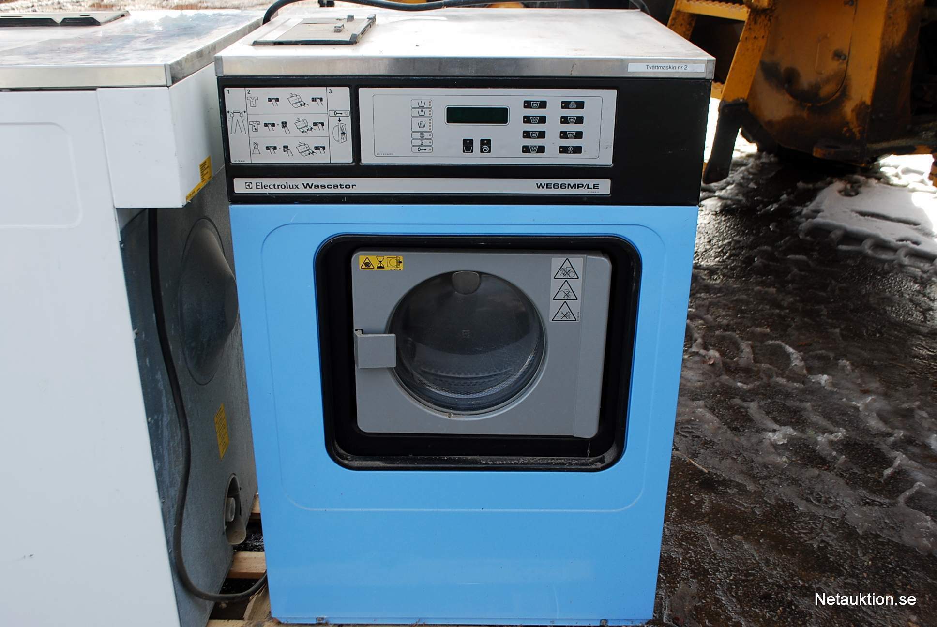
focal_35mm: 36
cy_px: 314
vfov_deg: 37.0
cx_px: 468
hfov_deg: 53.1
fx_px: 938
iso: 200
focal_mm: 24
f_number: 5.6
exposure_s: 1/125
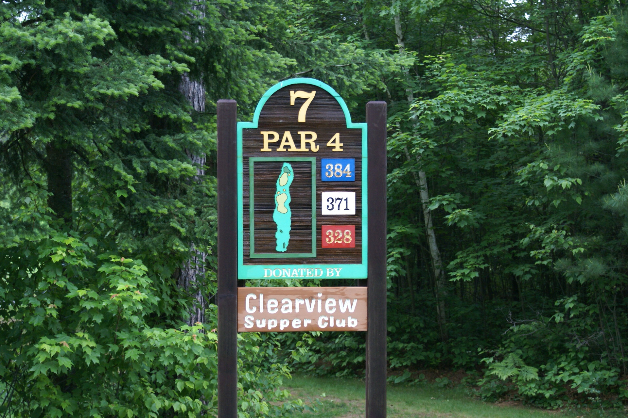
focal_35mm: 75
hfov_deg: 27.0
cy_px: 209
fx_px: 1308
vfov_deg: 18.2
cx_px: 314
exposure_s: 1/30
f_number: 5.6
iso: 400
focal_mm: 50
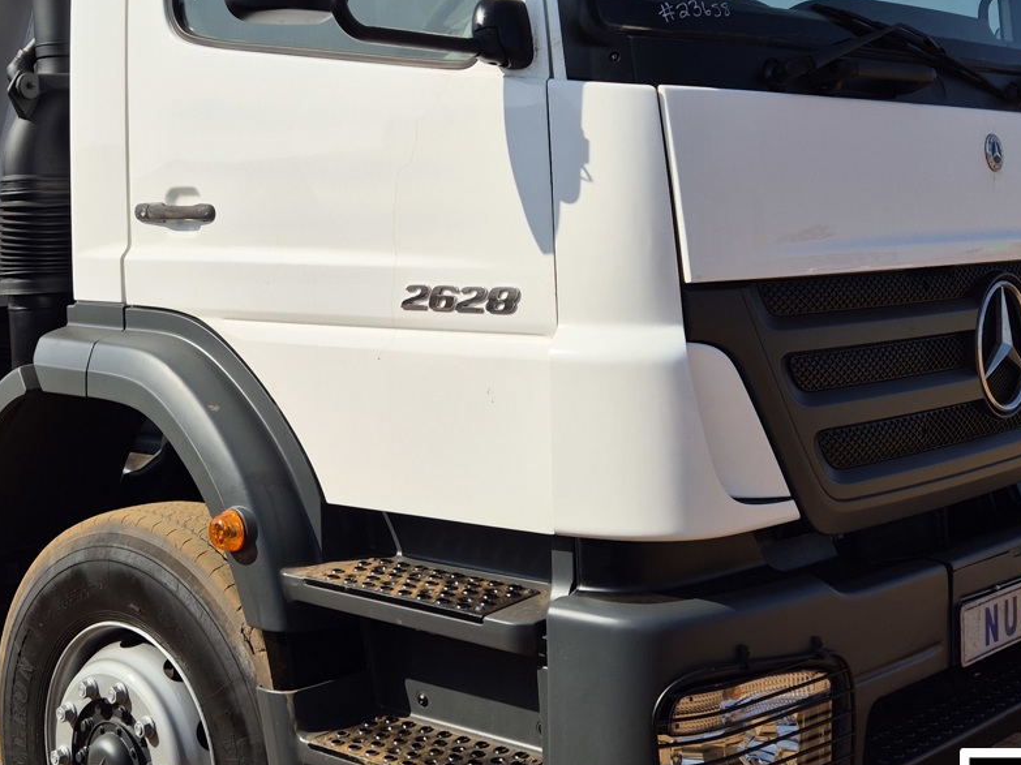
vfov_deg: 30.7
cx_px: 287
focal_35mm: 47
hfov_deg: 39.6
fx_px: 1386
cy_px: 266
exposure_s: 1/3064
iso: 25
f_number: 1.8
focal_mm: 5.4
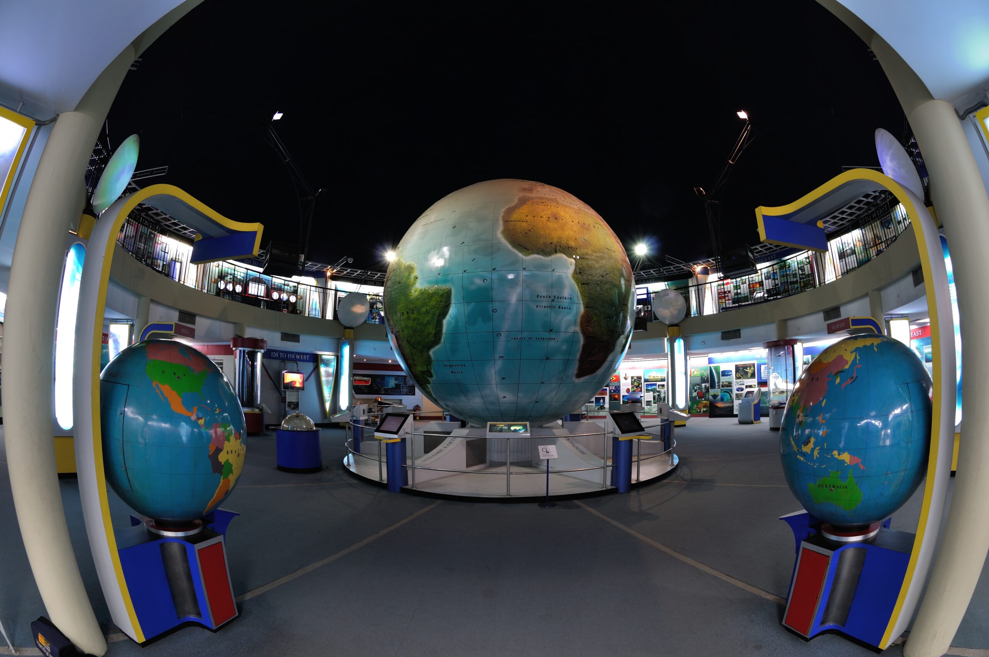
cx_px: 494
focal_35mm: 16
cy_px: 328
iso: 200
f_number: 8
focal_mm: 10.5
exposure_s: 1.6
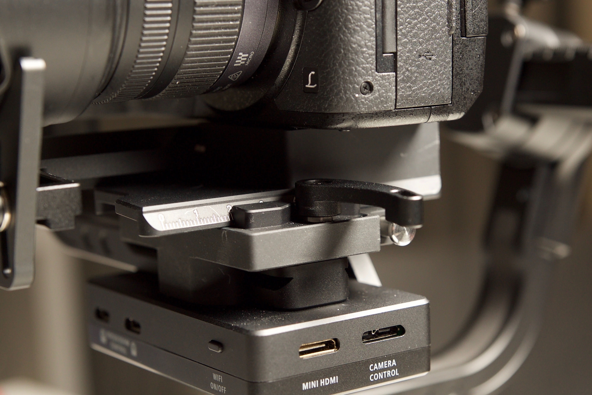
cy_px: 198
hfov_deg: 24.8
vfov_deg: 16.7
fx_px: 1349
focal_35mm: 82
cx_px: 296
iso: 640
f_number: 5
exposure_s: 1/50
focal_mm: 55
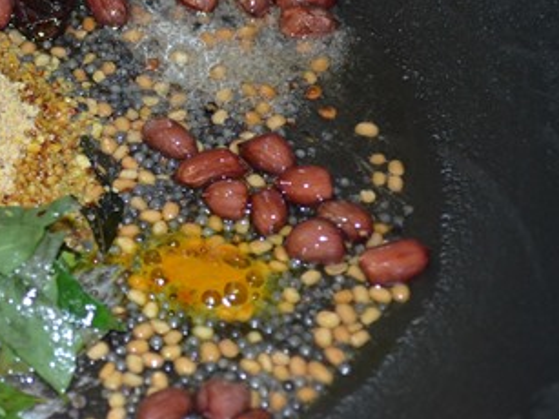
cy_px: 107
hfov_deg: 16.1
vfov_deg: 12.3
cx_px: 5
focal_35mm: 120
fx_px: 1937
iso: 2200
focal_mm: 40
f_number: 5.3
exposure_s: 1/60
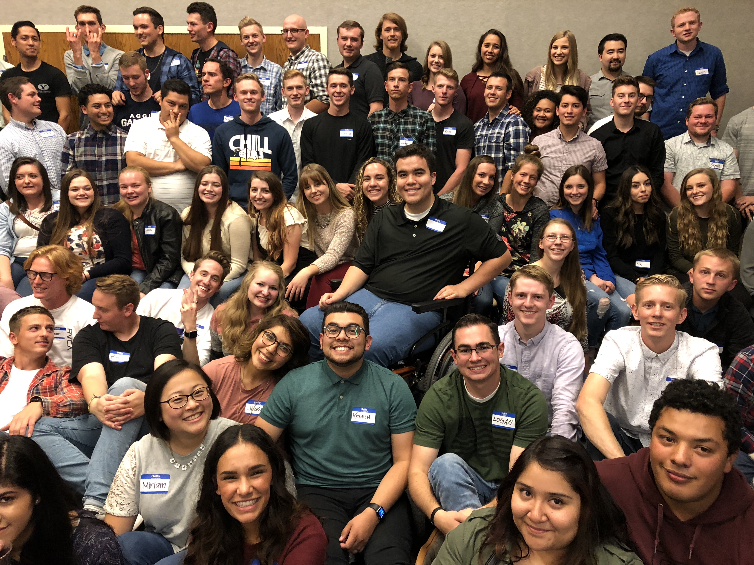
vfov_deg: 49.7
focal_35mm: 28
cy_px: 282
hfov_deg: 63.4
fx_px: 610
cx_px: 377
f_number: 1.8
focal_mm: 3.99
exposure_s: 1/12
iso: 100
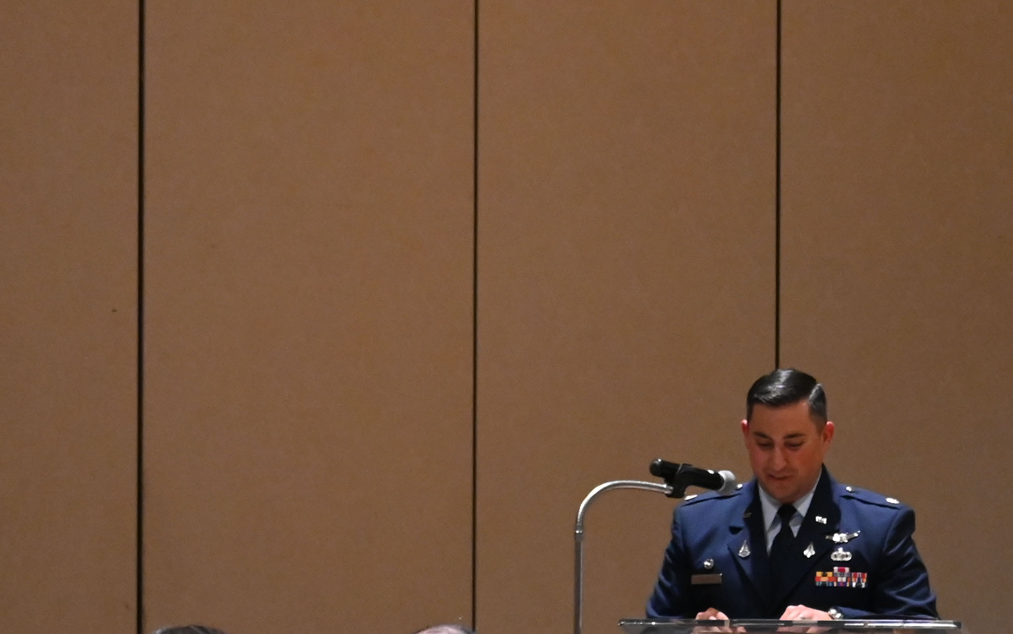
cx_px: 1507
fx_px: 5964
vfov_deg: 6.1
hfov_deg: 9.4
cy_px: 511
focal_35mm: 216
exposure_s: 1/80
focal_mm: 70
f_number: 5.6
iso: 6400
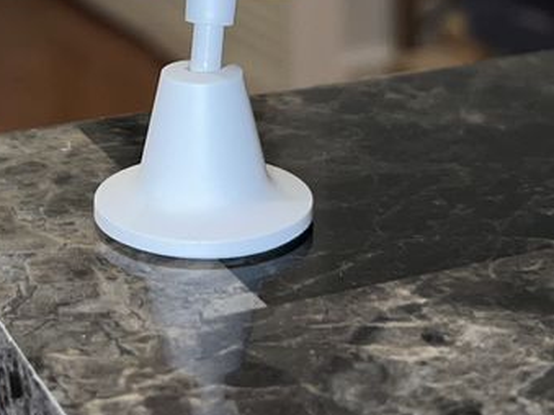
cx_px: 149
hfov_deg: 21.2
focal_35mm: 92
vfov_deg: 15.2
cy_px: -145
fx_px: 1472
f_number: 1.5
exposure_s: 1/15
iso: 32
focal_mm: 5.7
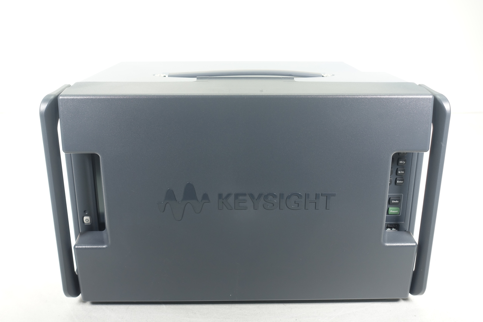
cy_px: 161
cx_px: 242
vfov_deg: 32.6
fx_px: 550
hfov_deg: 47.4
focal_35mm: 41
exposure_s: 1/80
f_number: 3.2
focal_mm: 14.9
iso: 125
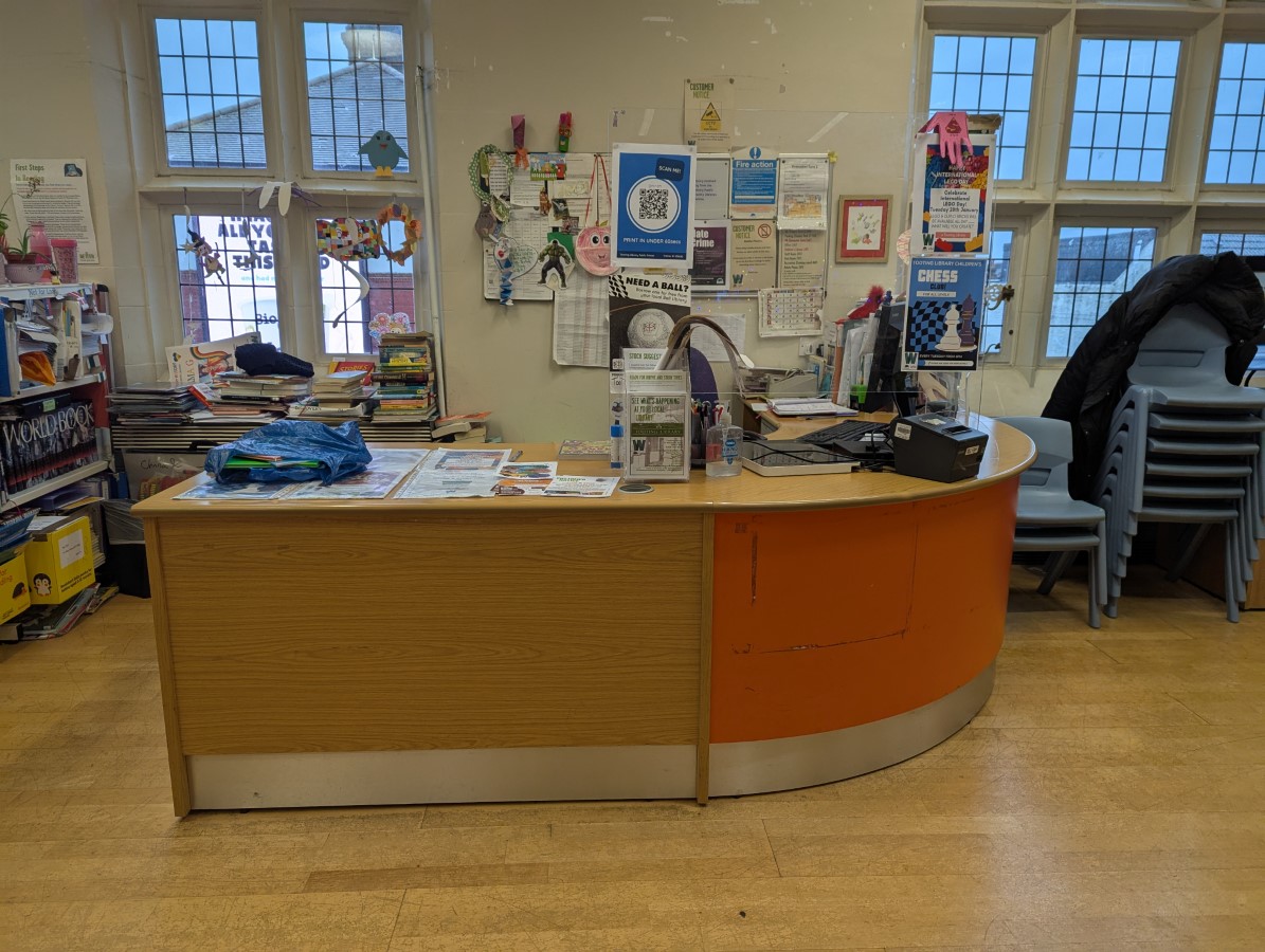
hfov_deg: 71.5
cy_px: 476
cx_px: 632
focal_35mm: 24
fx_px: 878
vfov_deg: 56.9
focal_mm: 6.81
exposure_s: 1/120
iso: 47
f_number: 1.85
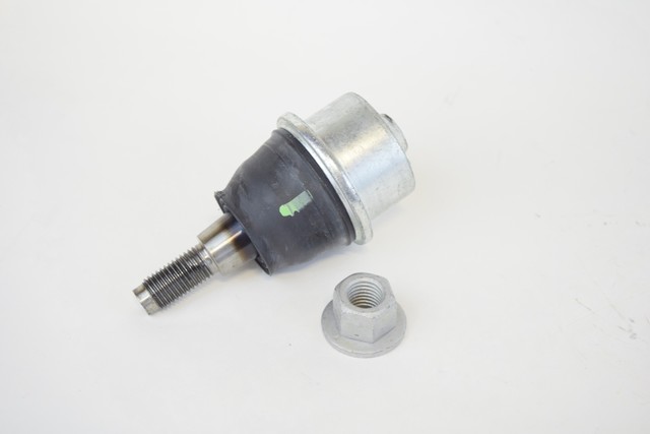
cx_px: 325
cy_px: 217
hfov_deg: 35.0
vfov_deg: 23.8
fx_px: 1029
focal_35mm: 57
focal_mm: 38
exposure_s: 1/60
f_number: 4.8
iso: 1250
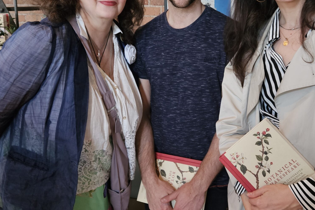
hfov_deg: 47.1
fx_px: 359
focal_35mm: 41
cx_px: 194
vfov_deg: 31.9
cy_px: 48
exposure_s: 1/25
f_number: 1.8
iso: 500
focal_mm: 5.4
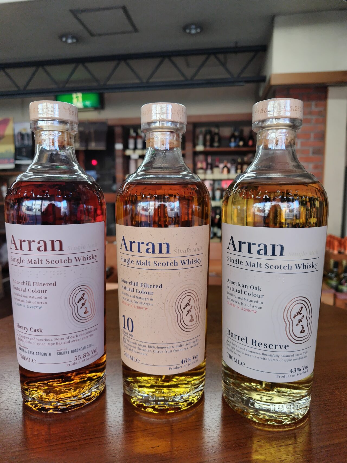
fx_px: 307
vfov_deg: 73.9
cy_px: 232
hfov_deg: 58.9
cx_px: 174
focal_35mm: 23
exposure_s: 1/60
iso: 140
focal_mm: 5.5
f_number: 1.9
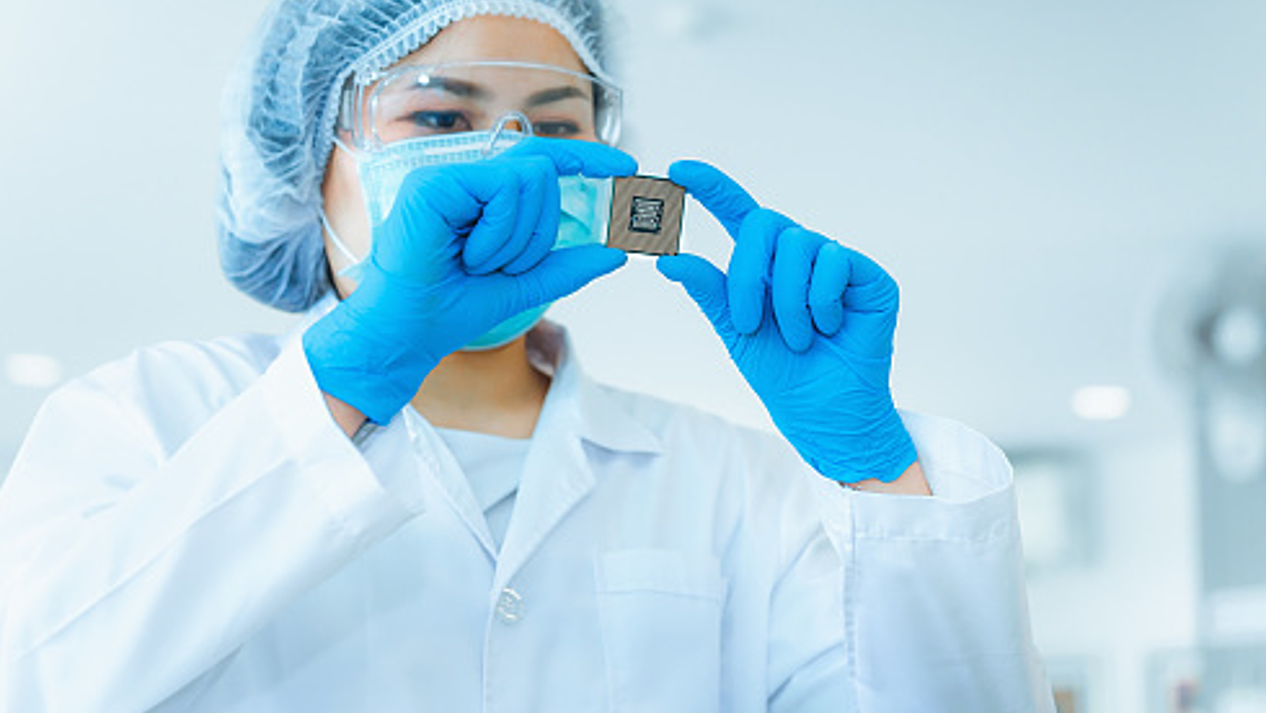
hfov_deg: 27.9
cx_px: 628
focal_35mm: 76
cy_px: 296
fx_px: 2552
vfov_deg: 15.9
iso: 250
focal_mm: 70
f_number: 4
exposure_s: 1/60
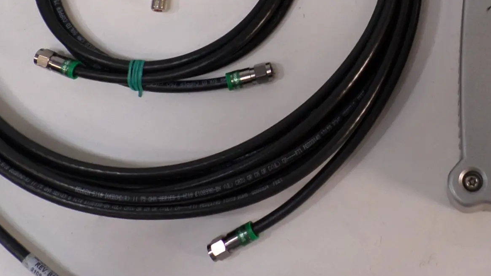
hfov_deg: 33.7
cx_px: 405
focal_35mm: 60
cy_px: -15
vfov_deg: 19.3
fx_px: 781
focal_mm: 4.5
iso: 80
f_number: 2.5
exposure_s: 1/45
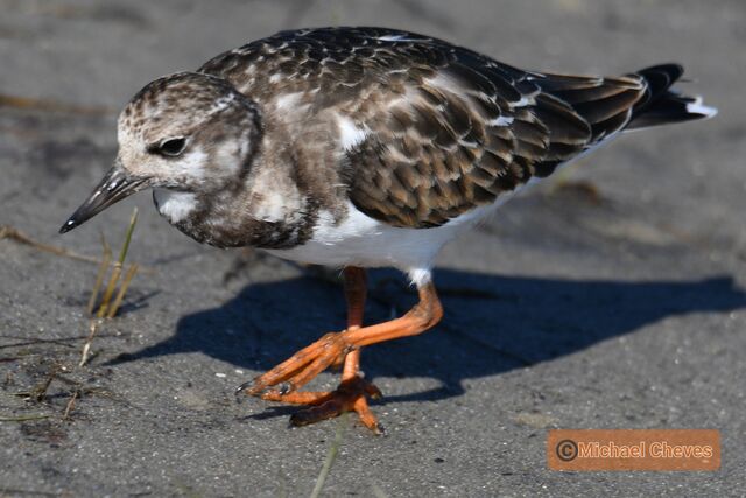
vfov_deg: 2.3
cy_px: 249
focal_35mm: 600
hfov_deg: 3.4
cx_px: 373
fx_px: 12435
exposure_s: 1/833
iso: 250
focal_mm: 600
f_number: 7.1
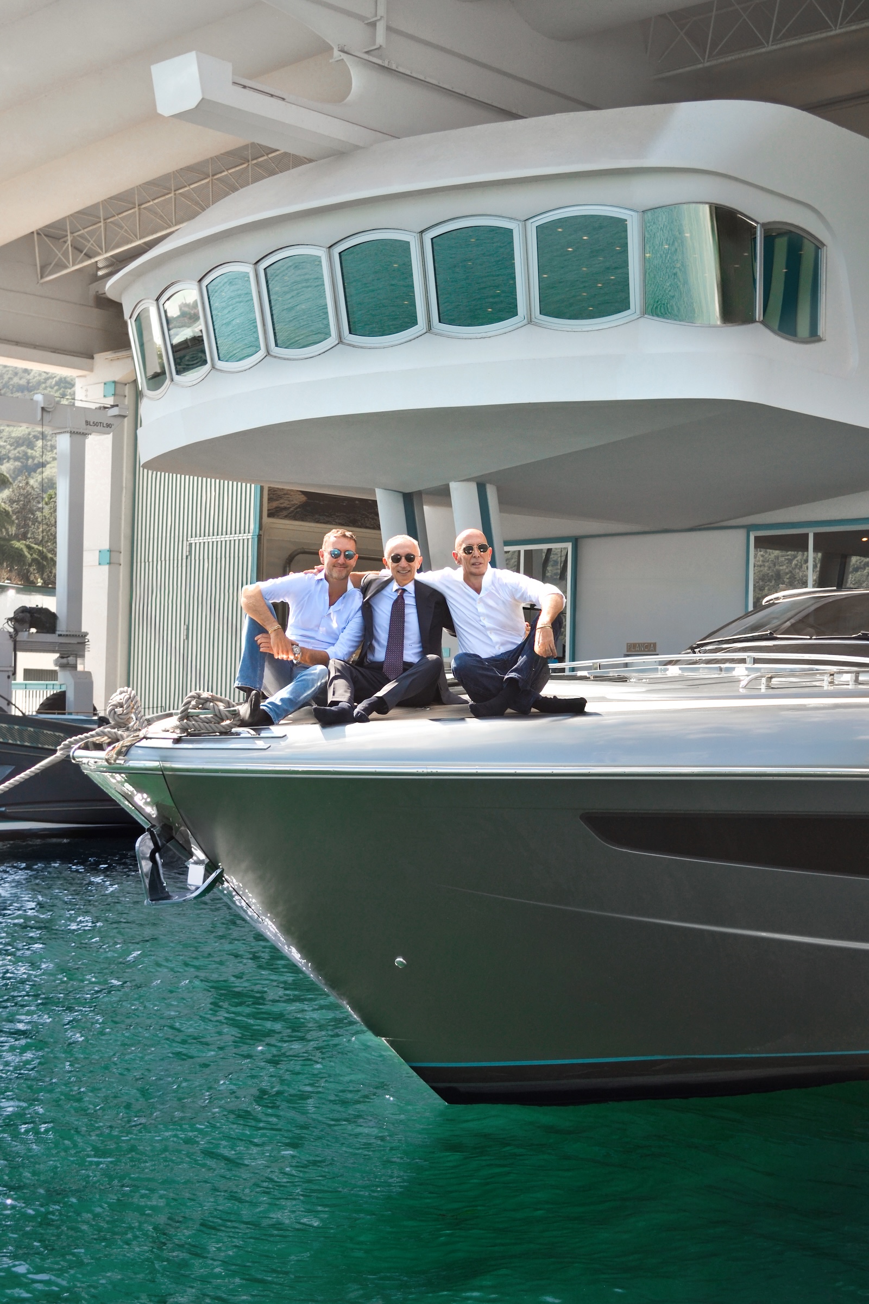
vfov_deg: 37.9
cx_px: 434
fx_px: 1901
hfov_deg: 25.8
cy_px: 652
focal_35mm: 52
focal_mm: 35
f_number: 5
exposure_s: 1/320
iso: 100
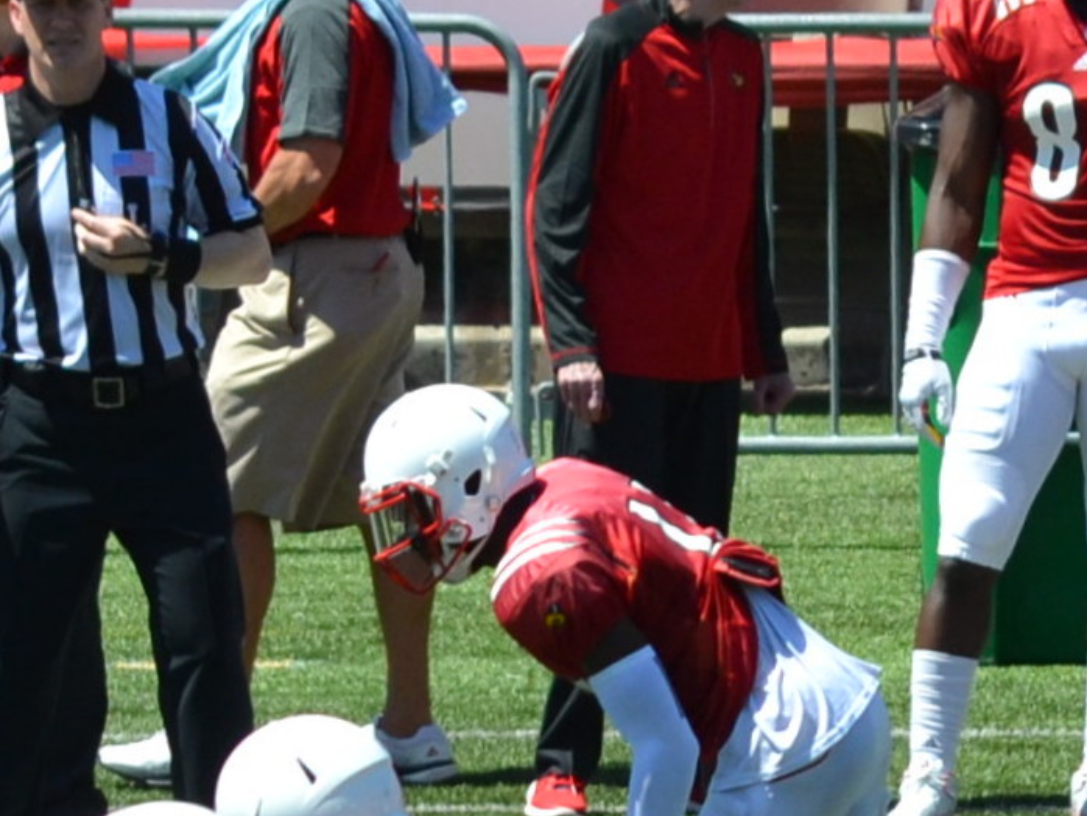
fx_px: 40365
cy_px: 1015
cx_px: 1146
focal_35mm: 1285
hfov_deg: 1.5
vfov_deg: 1.2
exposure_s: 1/1600
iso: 400
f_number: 5.6
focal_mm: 180
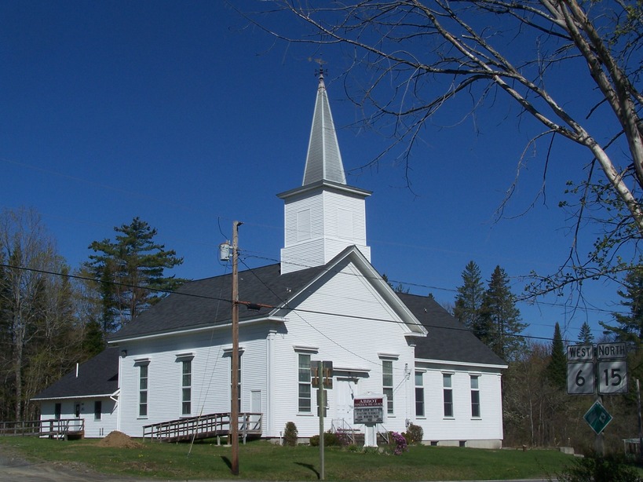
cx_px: 322
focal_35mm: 48
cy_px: 241
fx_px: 891
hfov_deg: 39.7
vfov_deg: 30.3
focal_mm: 8
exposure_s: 1/1000
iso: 80
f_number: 5.6
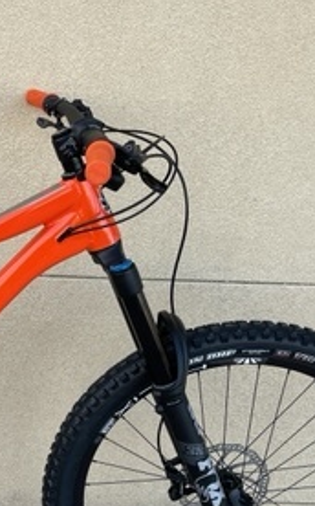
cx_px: -86
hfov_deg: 18.9
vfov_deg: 31.6
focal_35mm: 64
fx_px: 881
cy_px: 367
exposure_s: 1/284
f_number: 1.6
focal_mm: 4.2
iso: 32
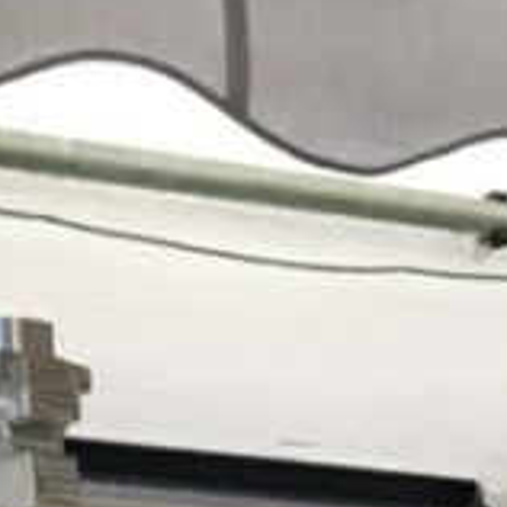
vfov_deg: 7.2
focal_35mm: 241
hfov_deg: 7.2
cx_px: 706
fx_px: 3993
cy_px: 626
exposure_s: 1/30
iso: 40
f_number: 1.8
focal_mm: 3.99
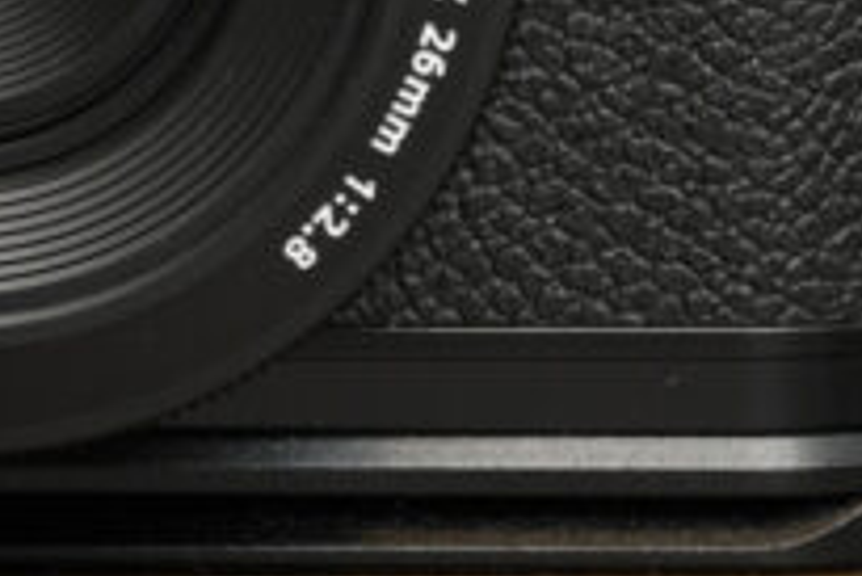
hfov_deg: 8.4
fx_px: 5822
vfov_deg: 5.6
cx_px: -177
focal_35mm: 243
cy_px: -320
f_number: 7.1
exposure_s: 1/60
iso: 800
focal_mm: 65
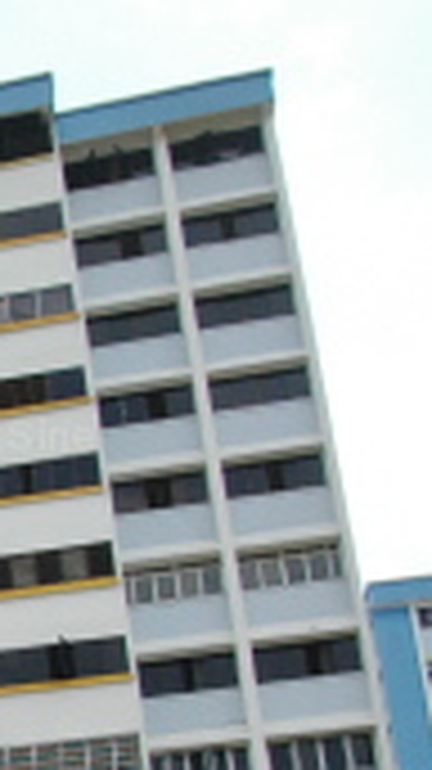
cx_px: -729
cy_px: 786
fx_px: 1856
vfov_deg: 22.4
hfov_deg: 10.6
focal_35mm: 91
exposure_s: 1/3200
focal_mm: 18
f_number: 4
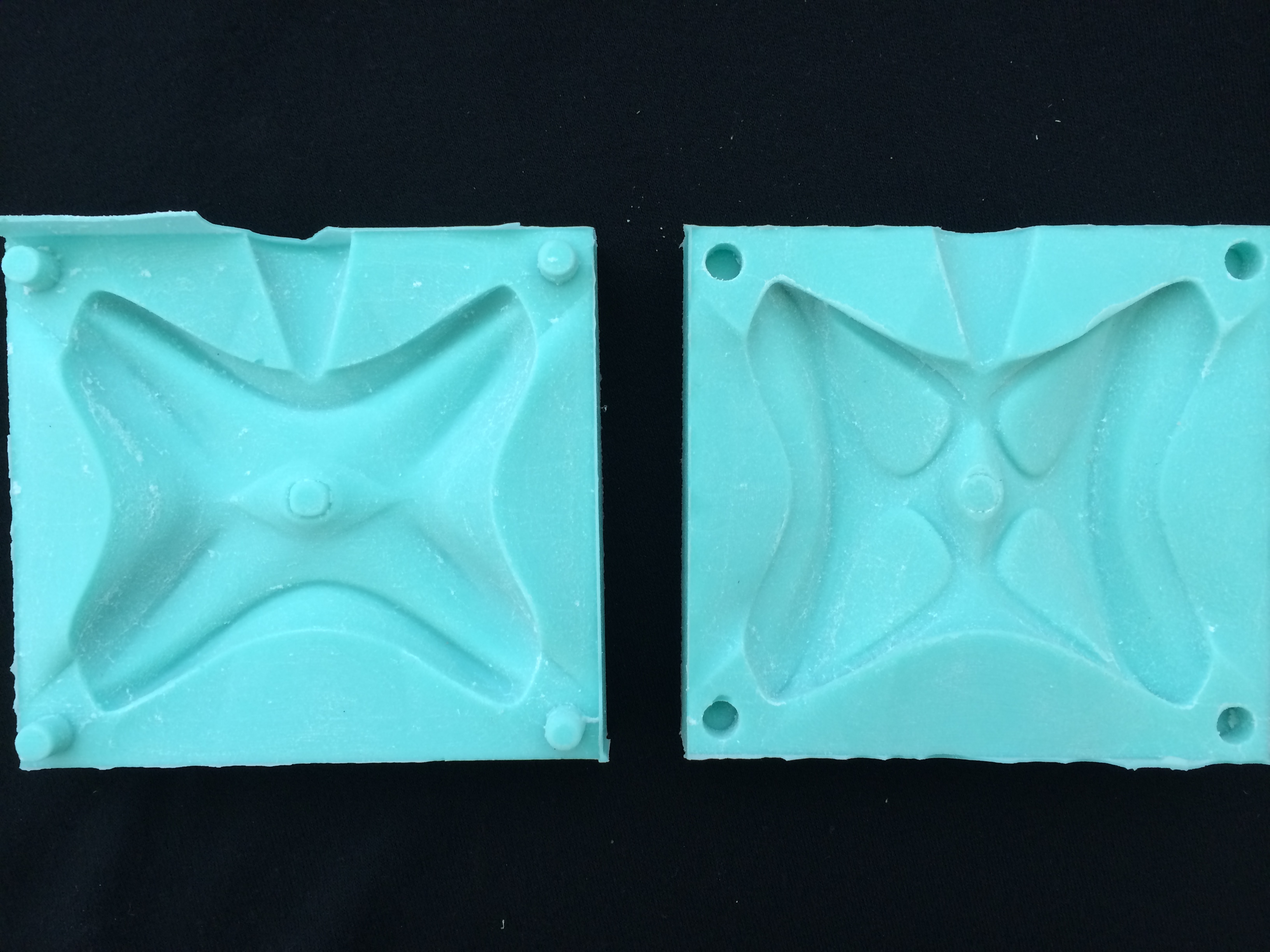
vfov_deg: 46.8
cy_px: 476
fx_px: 1101
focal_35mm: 30
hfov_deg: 60.0
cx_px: 635
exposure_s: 1/30
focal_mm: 4.12
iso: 80
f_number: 2.2
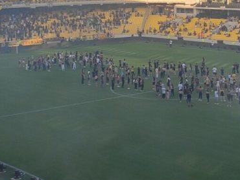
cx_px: 165
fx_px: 652
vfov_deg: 15.5
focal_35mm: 94
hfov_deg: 20.8
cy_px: 6
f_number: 1.79
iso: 112
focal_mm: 4.74
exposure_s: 1/781
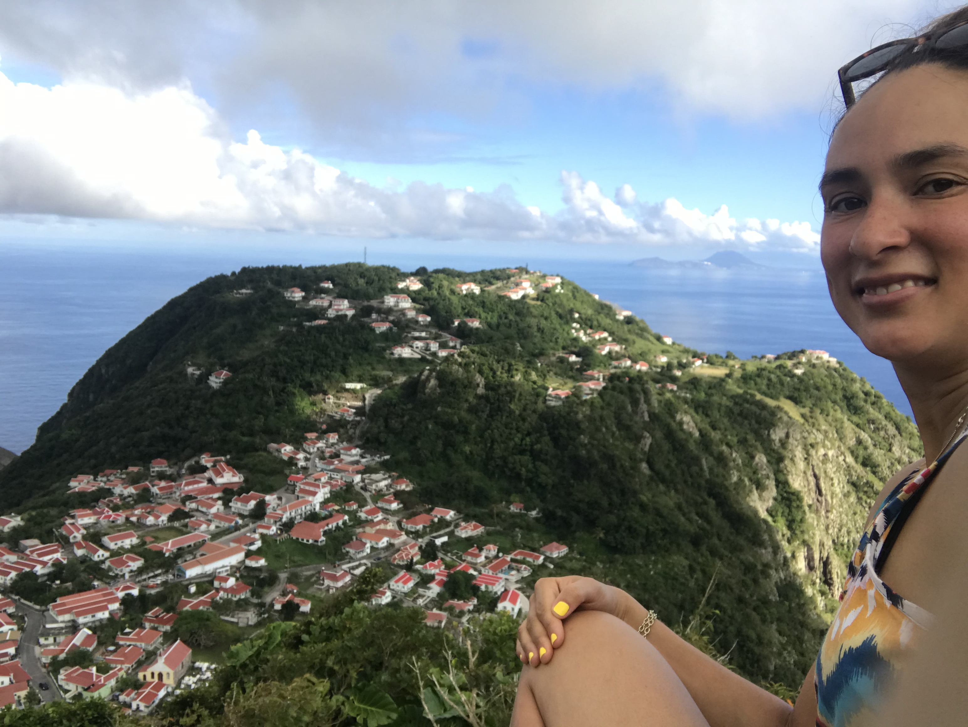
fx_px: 895
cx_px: 484
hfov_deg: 56.8
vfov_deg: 44.2
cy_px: 364
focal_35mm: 32
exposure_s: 1/689
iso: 25
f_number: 2.2
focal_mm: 2.87
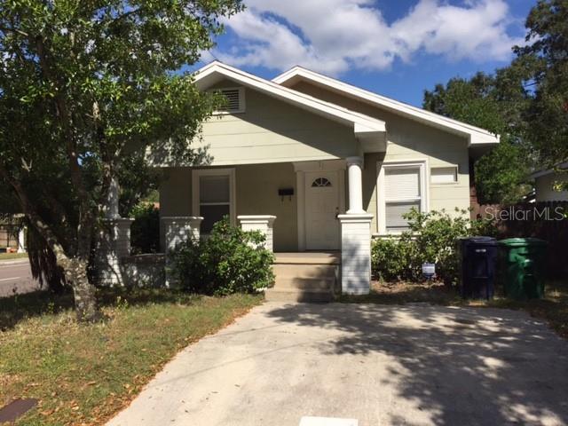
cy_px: 213
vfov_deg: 48.2
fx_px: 476
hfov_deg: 61.7
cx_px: 284
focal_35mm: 29
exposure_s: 1/3300
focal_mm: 4.15
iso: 32
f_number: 2.2
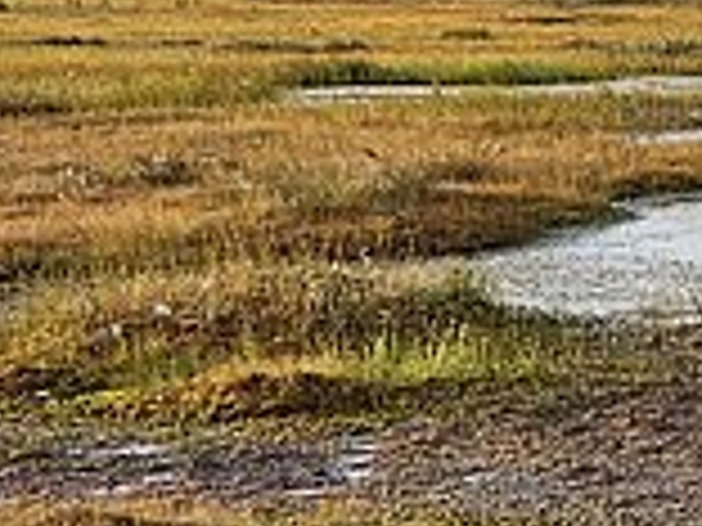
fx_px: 3062
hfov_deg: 12.2
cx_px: 1184
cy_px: 288
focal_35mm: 151
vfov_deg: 9.8
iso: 10
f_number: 1.7
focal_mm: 6.3
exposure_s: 1/217
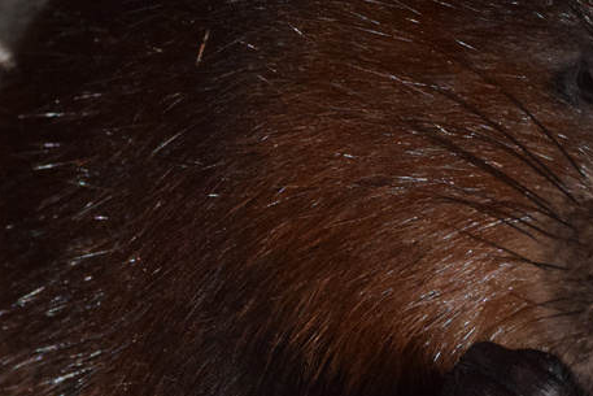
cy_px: 68
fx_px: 15768
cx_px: 592
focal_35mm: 957
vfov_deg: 1.4
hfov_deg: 2.2
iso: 3200
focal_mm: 180
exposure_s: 1/60
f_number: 5
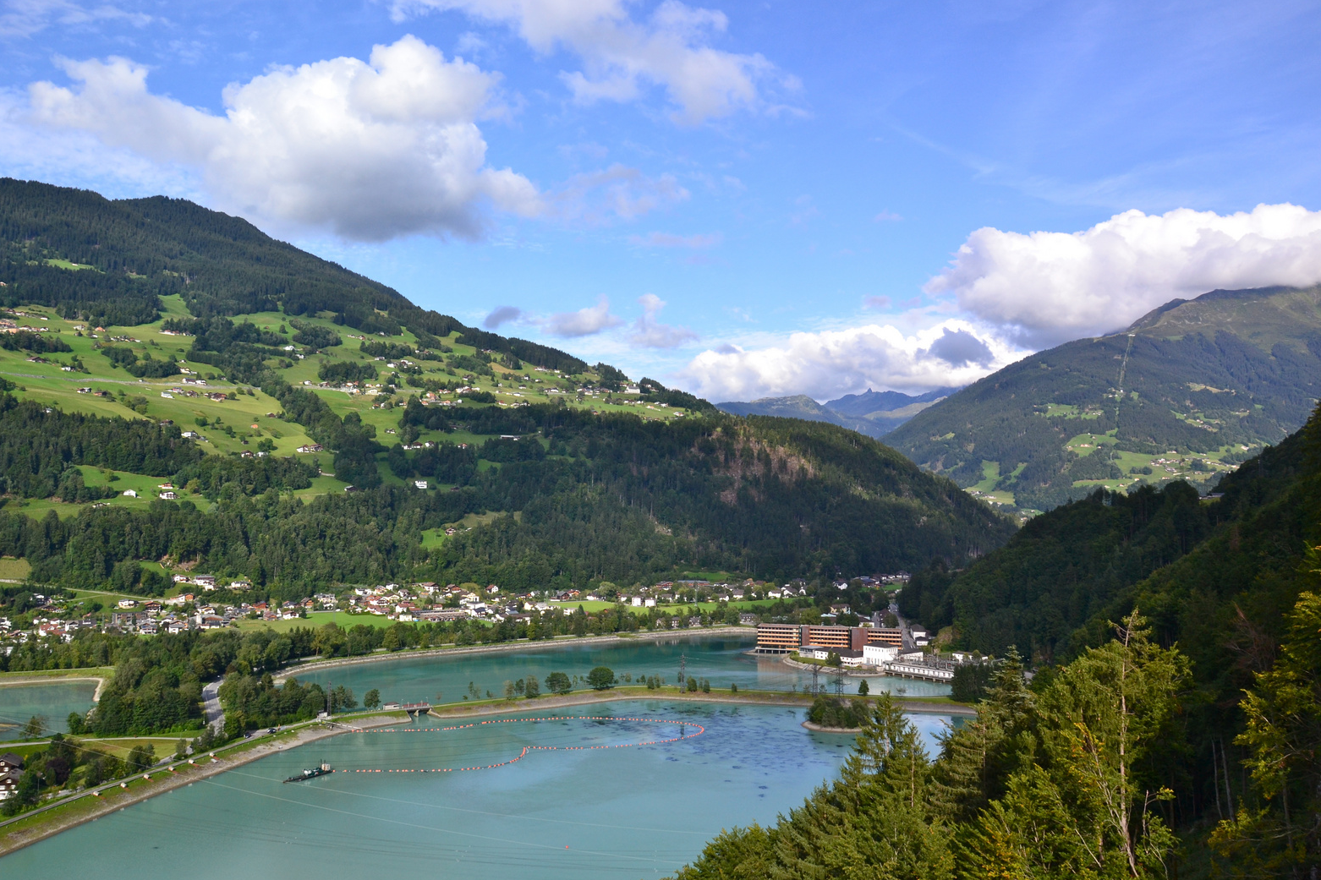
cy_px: 435
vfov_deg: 46.4
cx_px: 639
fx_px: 1027
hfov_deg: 65.5
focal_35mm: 28
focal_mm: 18
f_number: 11
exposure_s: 1/400
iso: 400
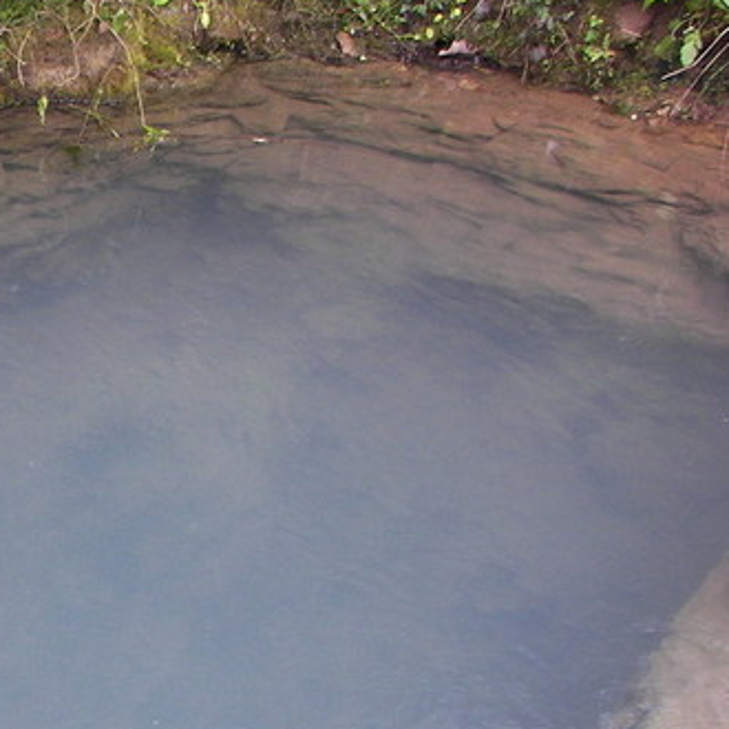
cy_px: 395
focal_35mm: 89
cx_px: -281
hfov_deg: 17.9
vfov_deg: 19.5
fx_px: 2121
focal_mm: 6
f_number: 2.8
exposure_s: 1/30
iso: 64
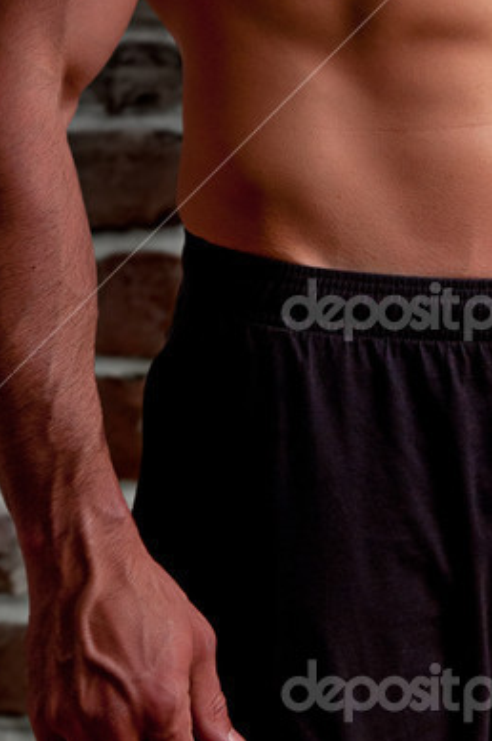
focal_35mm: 150
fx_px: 3086
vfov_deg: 13.4
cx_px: 456
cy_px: -70
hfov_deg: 9.1
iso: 200
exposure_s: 1/125
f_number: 7.1
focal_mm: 38
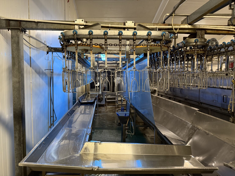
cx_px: 118
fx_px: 163
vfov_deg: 56.8
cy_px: 88
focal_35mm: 24
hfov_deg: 71.6
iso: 400
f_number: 1.78
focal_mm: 6.76
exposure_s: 1/50
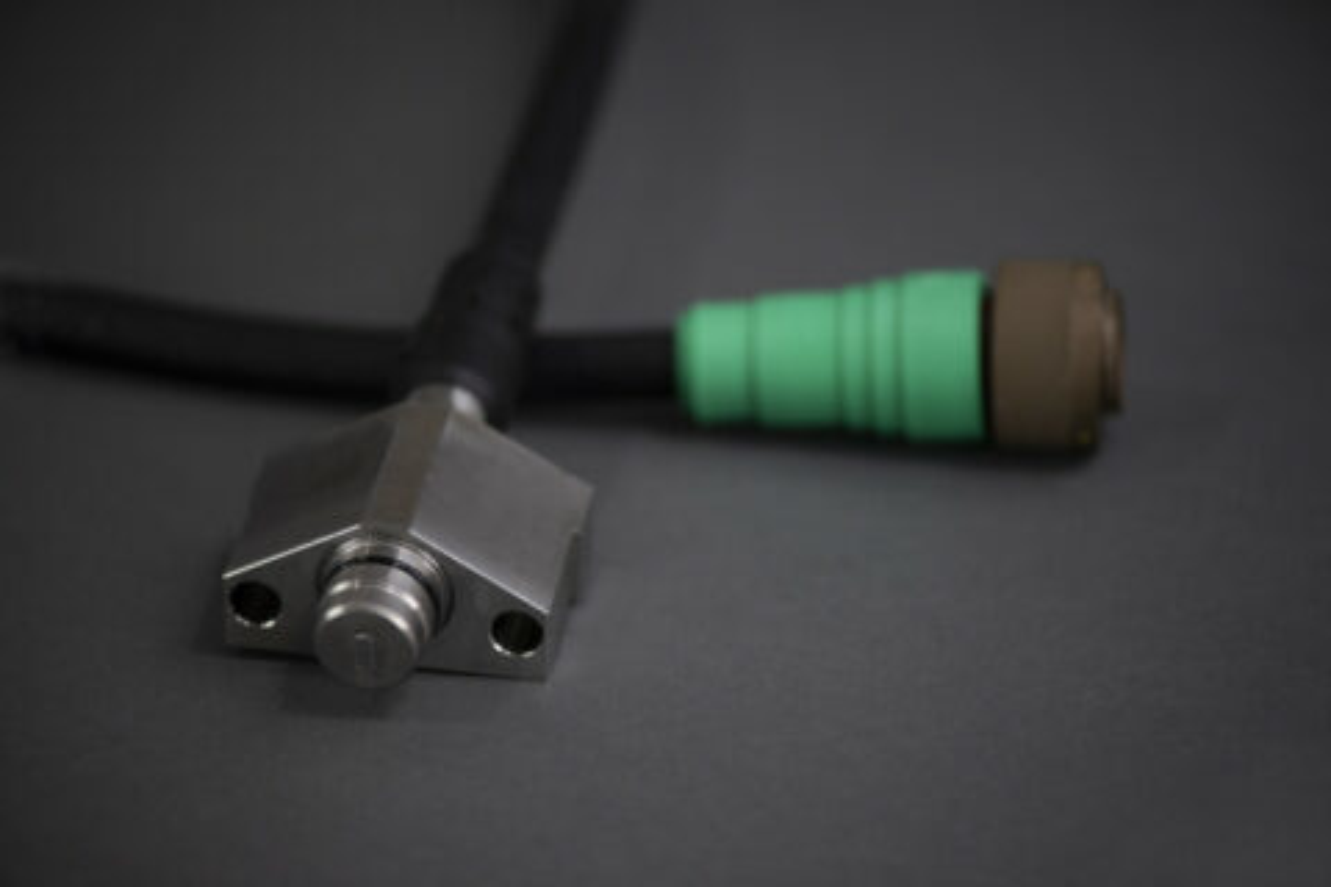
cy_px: 444
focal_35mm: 105
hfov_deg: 19.5
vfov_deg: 13.0
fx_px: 3882
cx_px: 666
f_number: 3
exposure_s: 1/60
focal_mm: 105
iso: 160
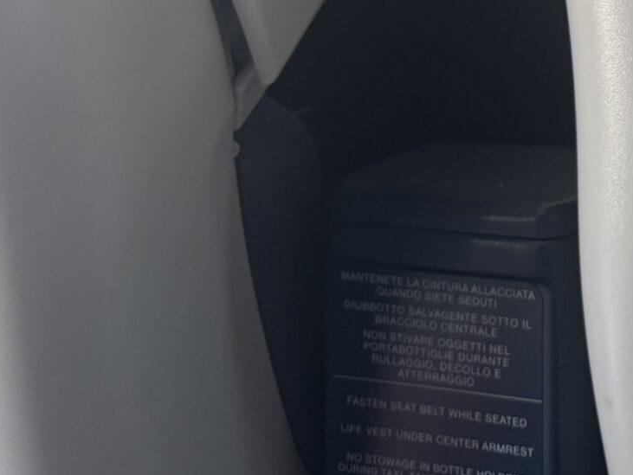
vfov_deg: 16.2
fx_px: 1537
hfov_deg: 19.6
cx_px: 1006
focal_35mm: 84
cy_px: -221
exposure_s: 1/121
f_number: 1.78
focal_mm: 6.76
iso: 160
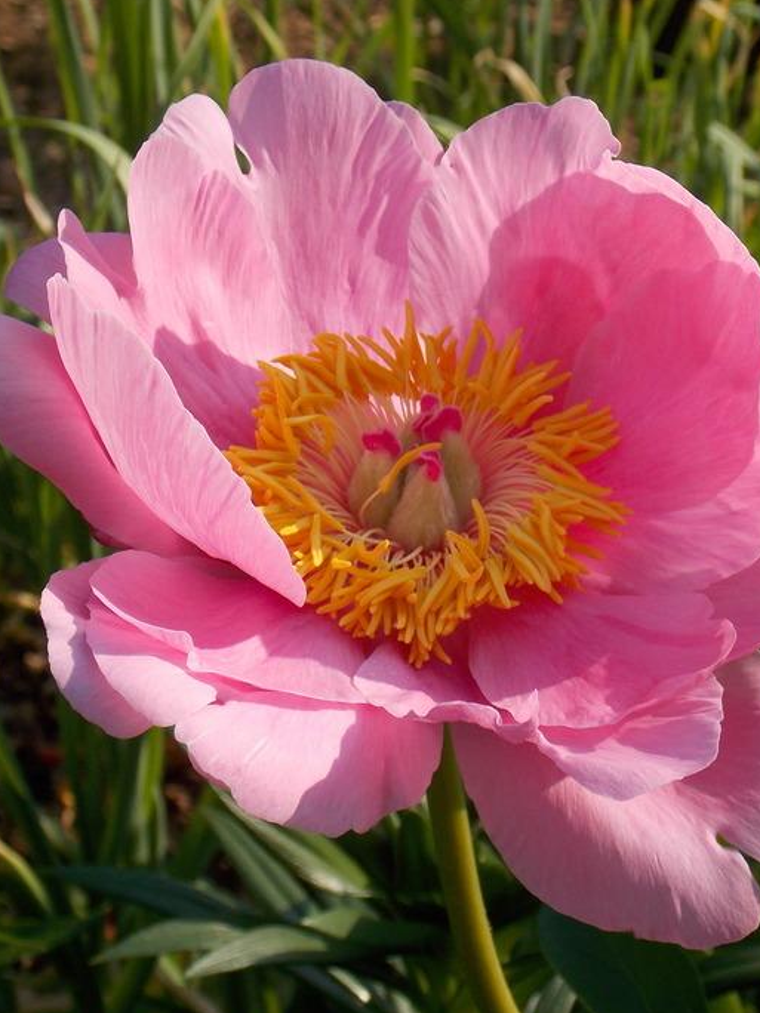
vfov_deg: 20.7
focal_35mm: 95
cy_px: 521
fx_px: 2781
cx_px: 474
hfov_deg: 15.5
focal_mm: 11.5
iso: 80
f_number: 4.1
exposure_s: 1/500
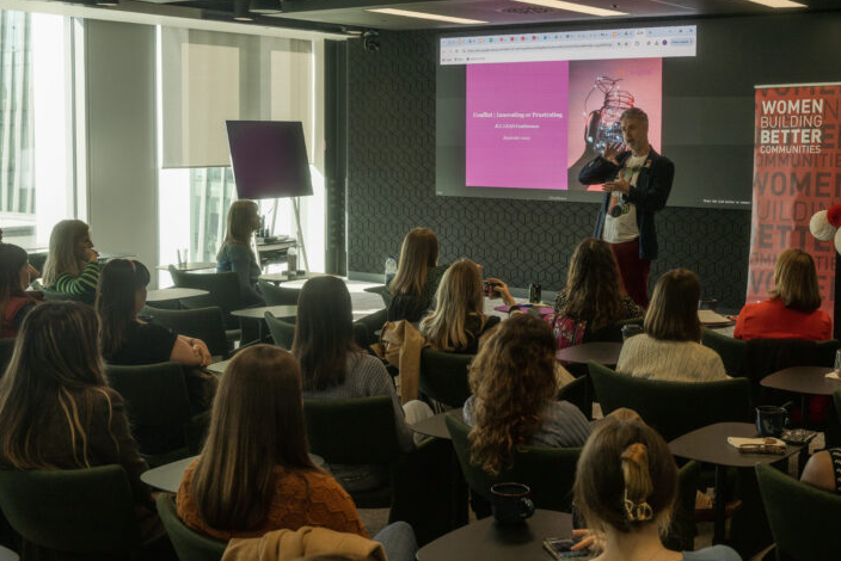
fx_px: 1135
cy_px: 202
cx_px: 523
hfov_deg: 40.4
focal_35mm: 49
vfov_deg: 27.7
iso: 200
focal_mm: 33.4
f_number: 6.3
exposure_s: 1/160
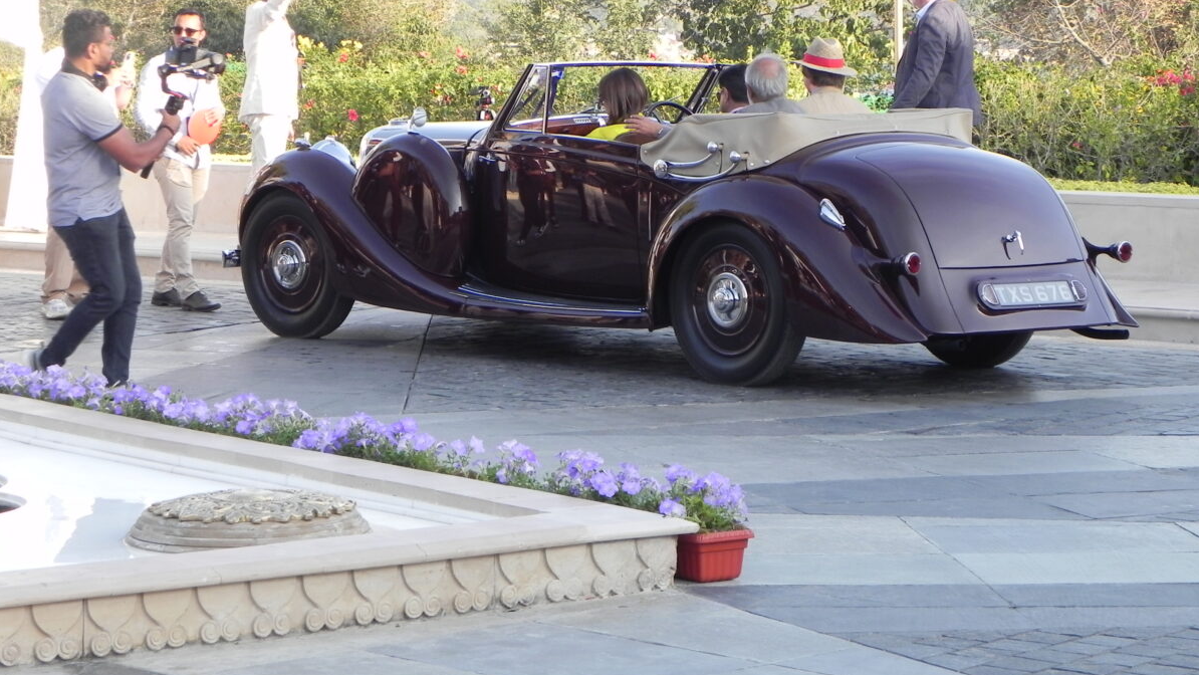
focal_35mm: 104
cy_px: 242
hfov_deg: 20.6
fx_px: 3307
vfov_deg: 11.6
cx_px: 600
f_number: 4
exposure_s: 1/163
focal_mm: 16.9
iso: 160
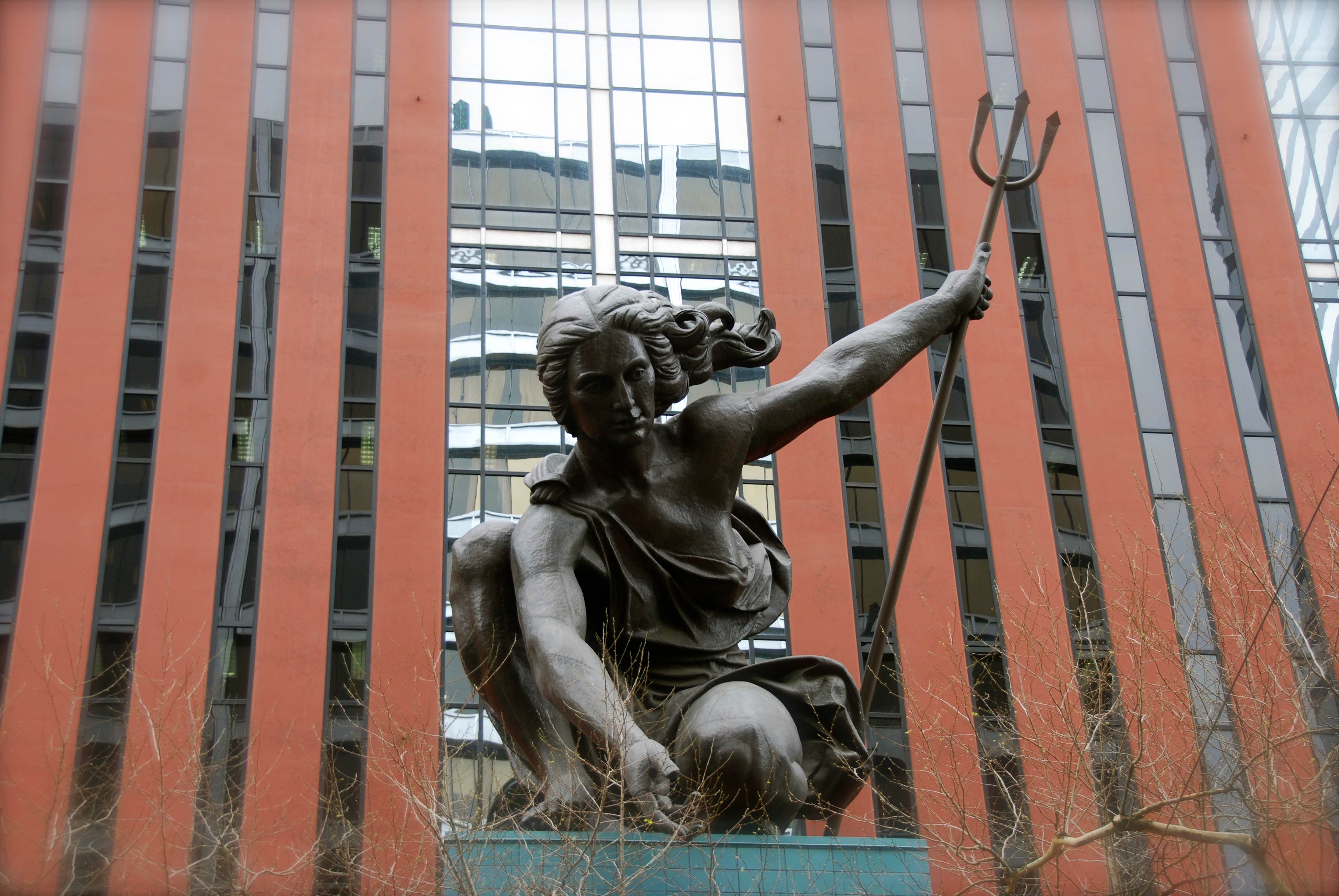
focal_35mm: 66
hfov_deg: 30.5
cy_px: 448
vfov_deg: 20.7
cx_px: 670
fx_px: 2458
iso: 200
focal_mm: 44
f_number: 5
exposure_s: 1/100
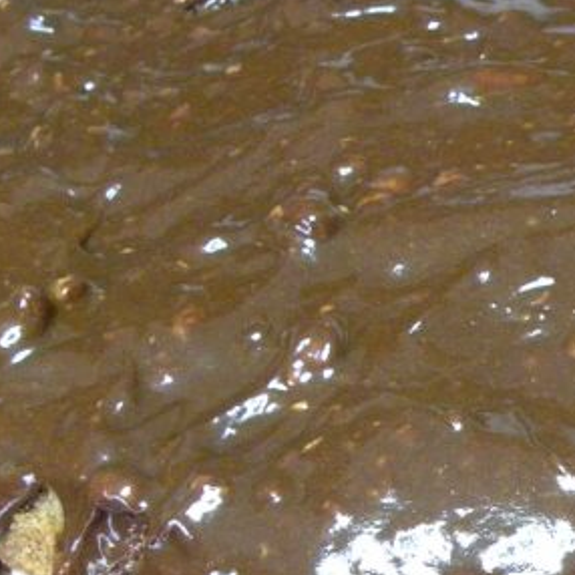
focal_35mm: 117
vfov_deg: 14.7
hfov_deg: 14.6
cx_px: 613
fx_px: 2199
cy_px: 529
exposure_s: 1/9.5
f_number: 3.5
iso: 693
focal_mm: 9.2
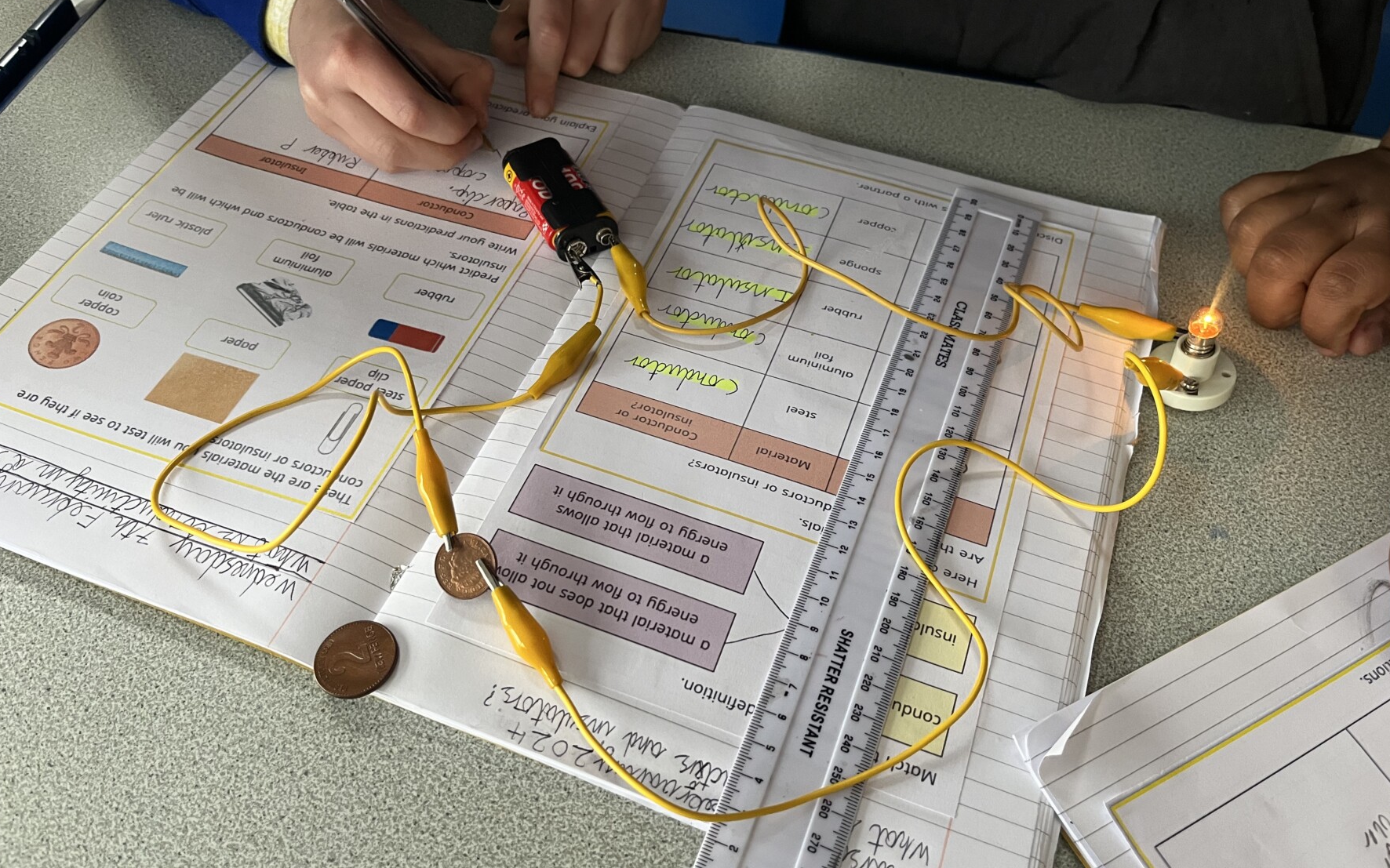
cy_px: 431
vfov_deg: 44.5
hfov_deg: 66.5
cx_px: 696
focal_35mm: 28
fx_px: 1061
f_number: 1.6
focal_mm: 5.1
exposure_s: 1/60
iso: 200
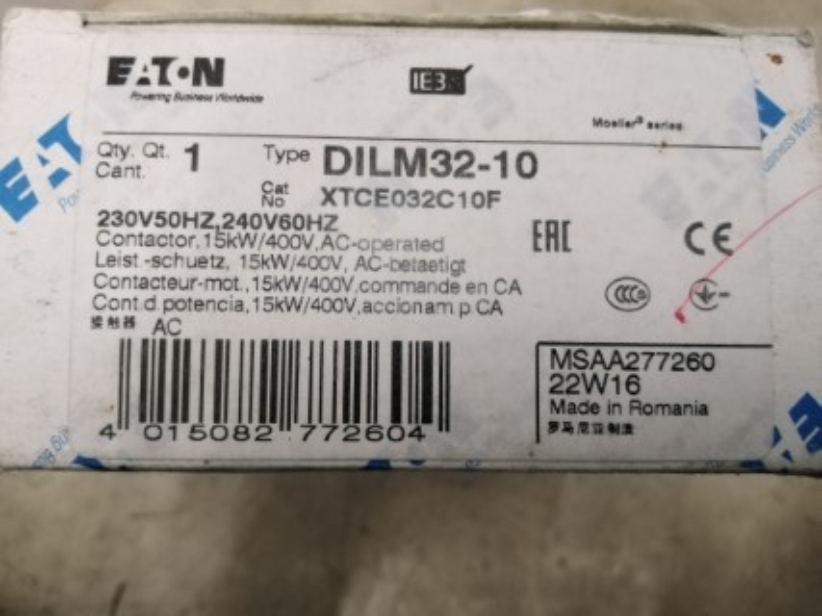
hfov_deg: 67.3
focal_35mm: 26
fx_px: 617
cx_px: 411
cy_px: 308
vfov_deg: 53.0
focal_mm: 3.59
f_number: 1.8
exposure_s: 1/24
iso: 412
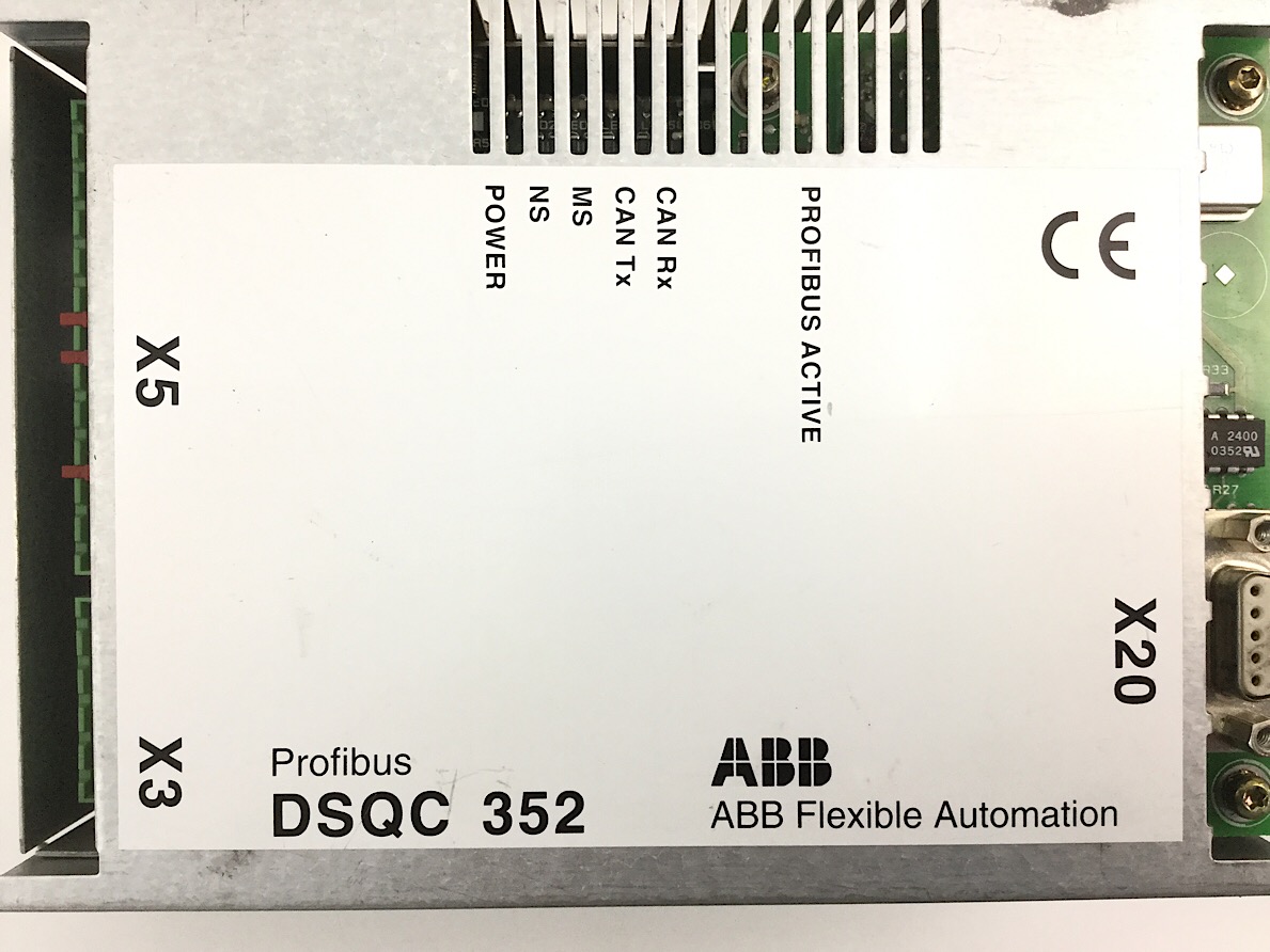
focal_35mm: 31
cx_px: 635
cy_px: 476
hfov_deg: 58.3
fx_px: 1137
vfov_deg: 45.4
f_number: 2.4
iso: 40
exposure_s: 1/33
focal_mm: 3.3
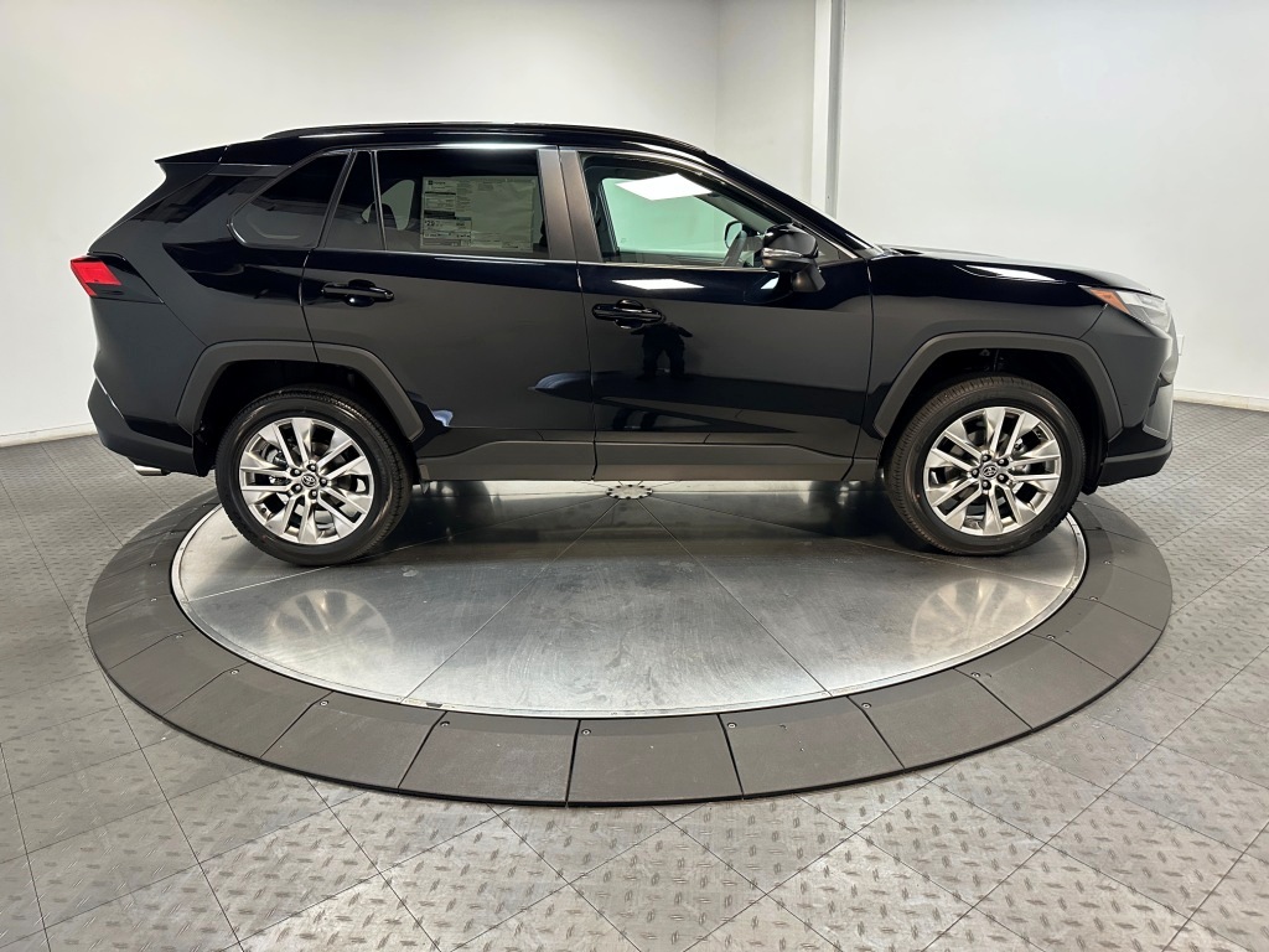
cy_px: 476
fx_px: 880
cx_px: 634
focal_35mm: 24
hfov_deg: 71.6
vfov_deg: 56.8
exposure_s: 1/60
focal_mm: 6.86
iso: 500
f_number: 1.78
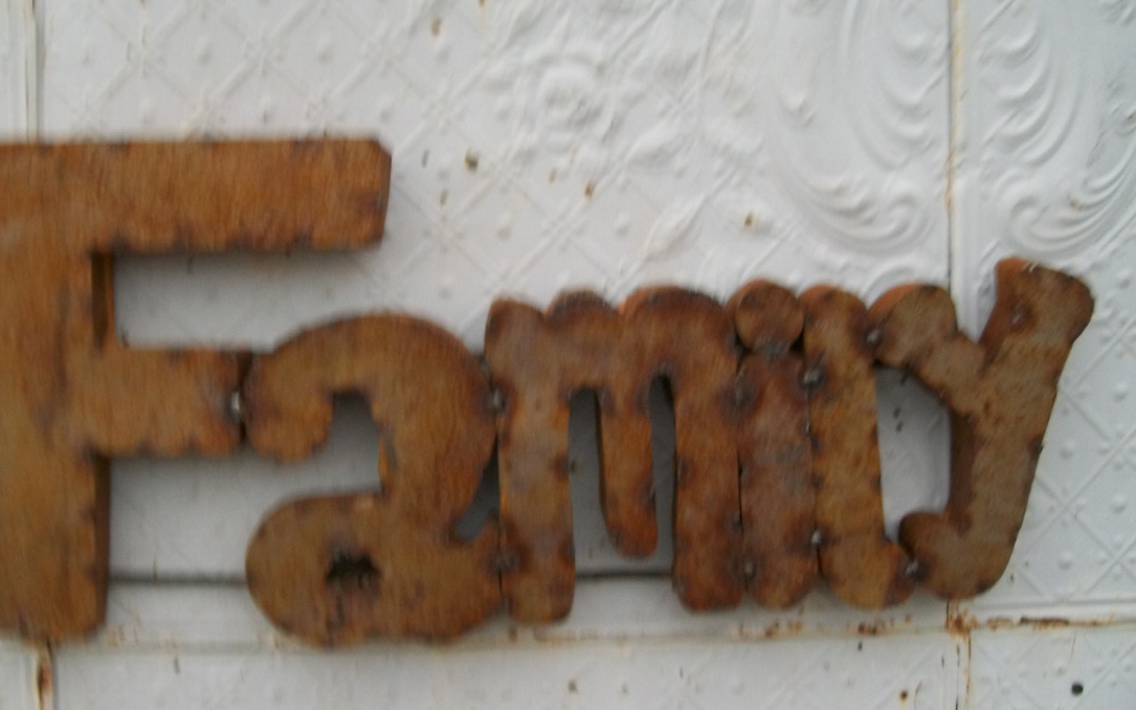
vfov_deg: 28.5
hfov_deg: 44.3
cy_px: 298
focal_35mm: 45
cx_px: 489
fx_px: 1393
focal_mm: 6
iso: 80
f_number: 2.7
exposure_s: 1/30
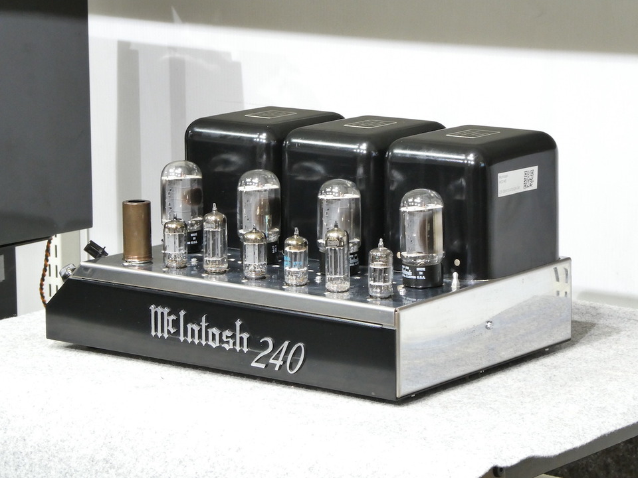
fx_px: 2488
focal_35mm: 135
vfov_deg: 11.0
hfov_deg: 14.6
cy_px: 239
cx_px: 319
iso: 400
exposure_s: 1/2.5
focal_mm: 24.2
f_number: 6.3
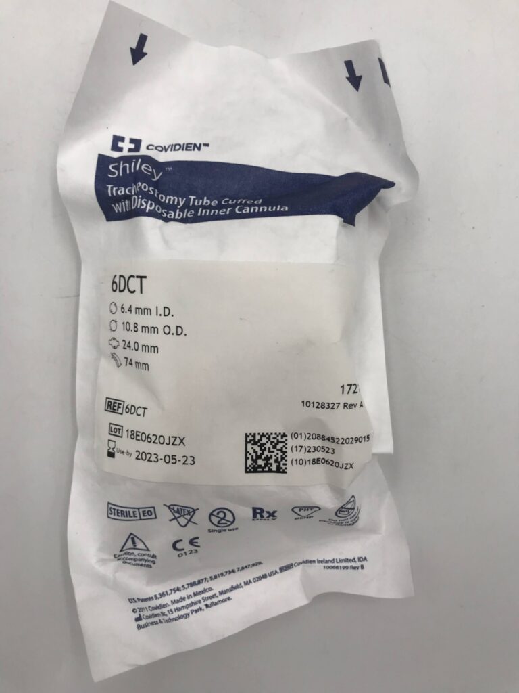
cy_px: 346
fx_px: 560
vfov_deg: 63.4
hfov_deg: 49.7
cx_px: 260
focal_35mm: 28
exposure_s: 1/163
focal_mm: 3.99
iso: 20
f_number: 1.8
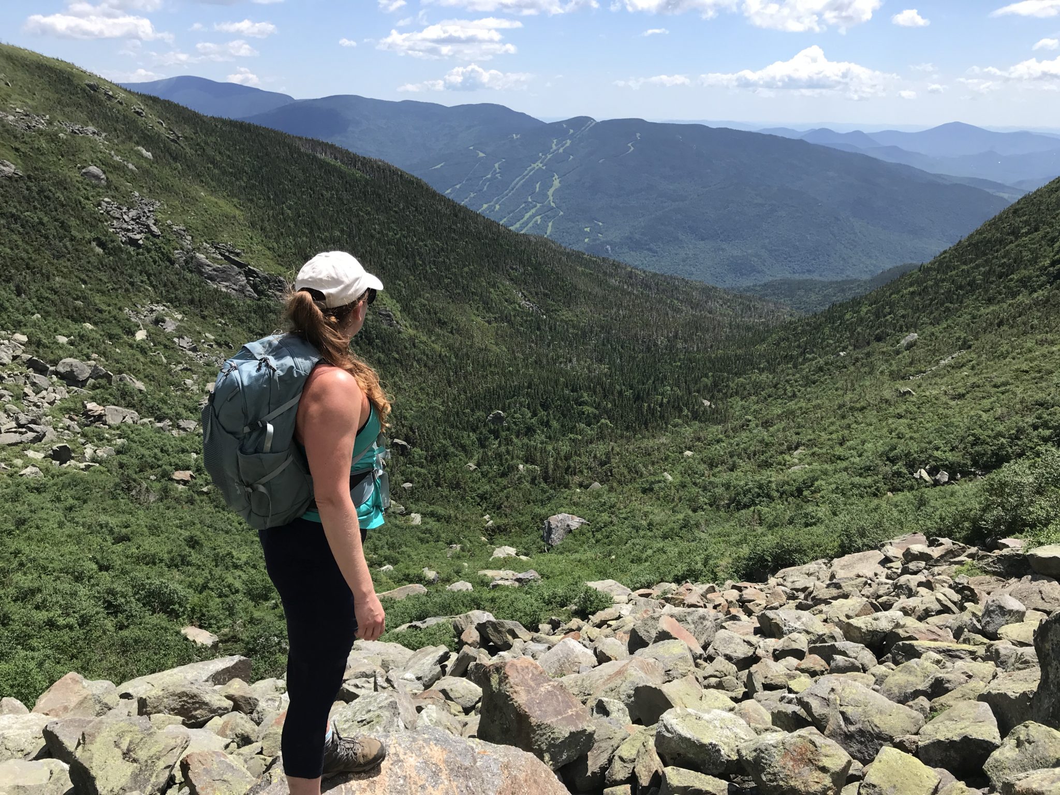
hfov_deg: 63.4
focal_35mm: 28
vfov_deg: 49.7
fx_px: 857
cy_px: 398
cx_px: 530
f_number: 1.8
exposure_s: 1/1773
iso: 20
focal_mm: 3.99
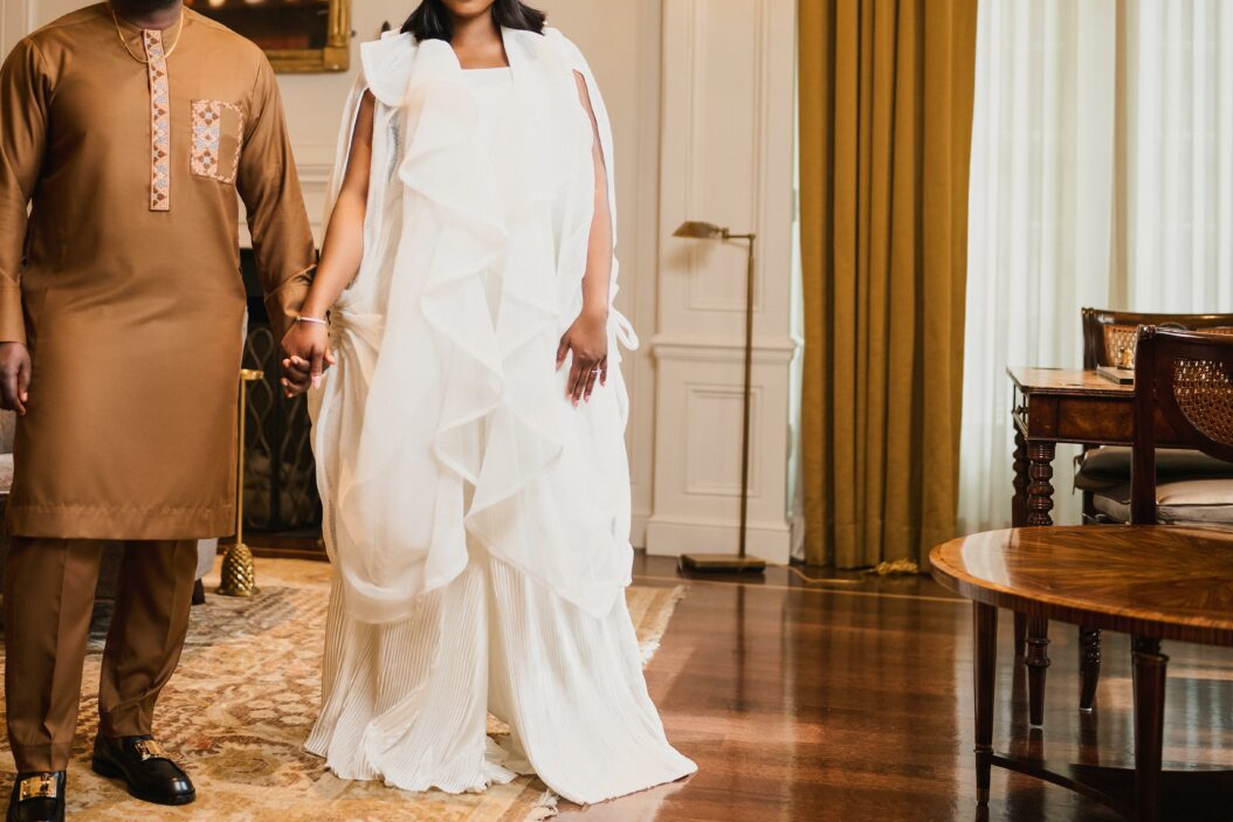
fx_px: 1747
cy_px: 257
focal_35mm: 51
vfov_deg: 26.3
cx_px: 412
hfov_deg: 38.4
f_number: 1.4
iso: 200
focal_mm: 35
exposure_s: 1/200
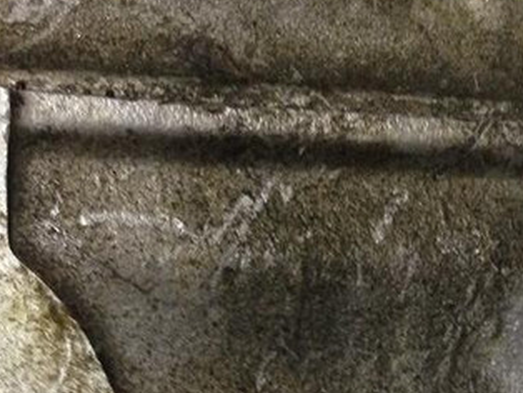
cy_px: 468
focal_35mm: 112
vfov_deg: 12.9
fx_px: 1693
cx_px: 431
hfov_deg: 17.4
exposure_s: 1/20
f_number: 2.4
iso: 200
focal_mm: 4.12
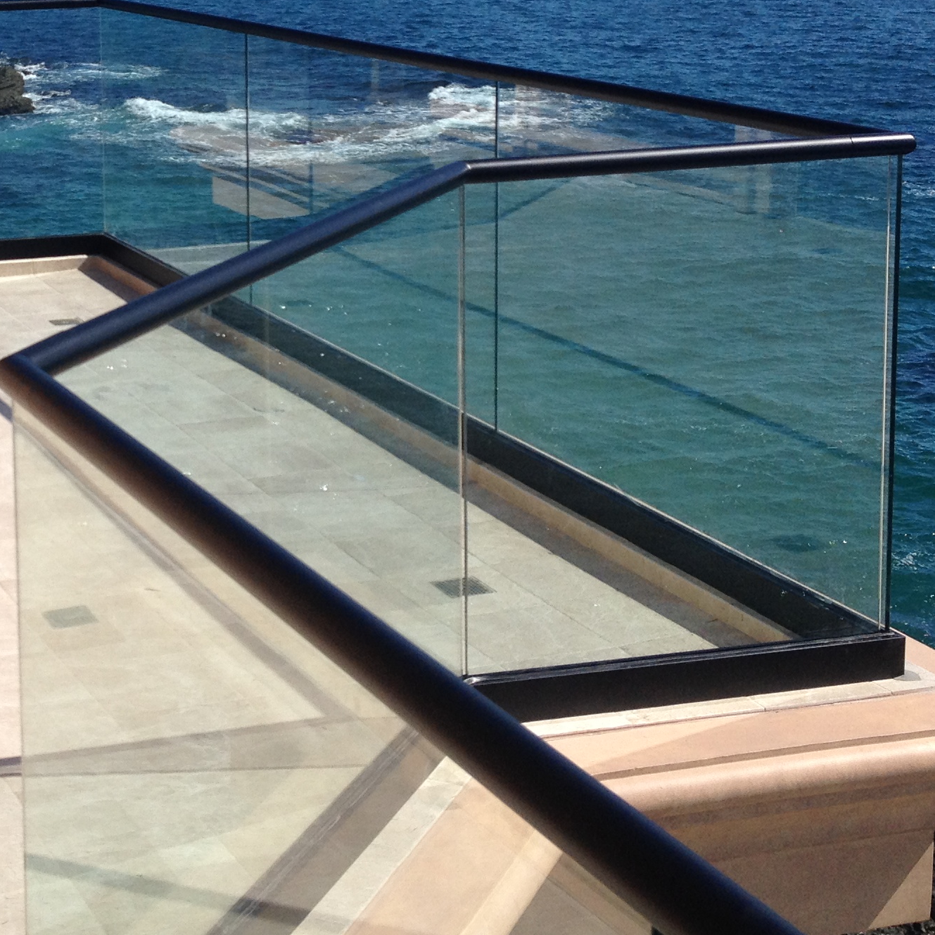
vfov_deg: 22.4
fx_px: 2322
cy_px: 153
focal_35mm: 76
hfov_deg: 22.4
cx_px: 151
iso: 50
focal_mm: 4.28
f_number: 2.4
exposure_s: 1/2513
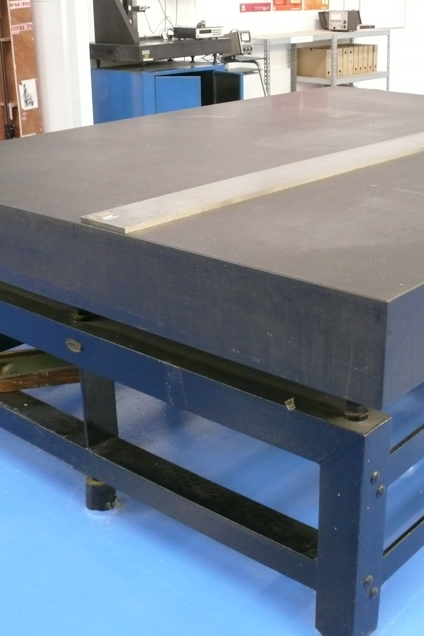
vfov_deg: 40.3
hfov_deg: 27.3
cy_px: 320
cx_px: 301
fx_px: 865
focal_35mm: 49
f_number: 2.8
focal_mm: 7.4
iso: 400
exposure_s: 1/20
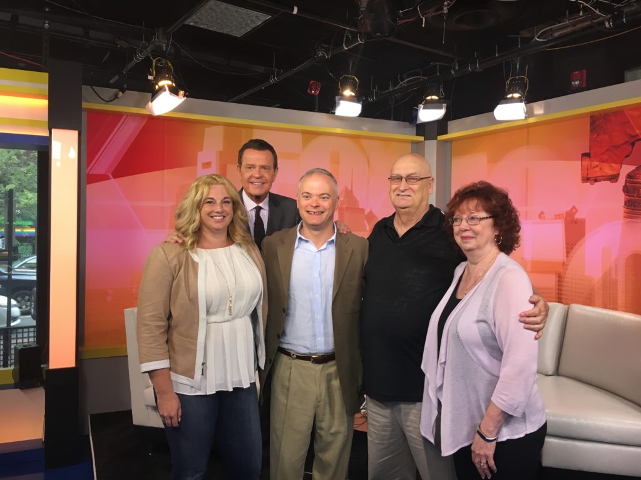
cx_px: 320
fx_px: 537
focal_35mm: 29
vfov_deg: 48.2
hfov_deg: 61.7
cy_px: 240
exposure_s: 1/30
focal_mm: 4.15
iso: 32
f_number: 2.2
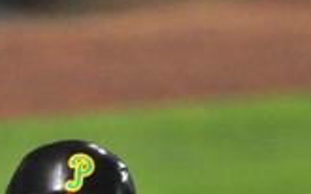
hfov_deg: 1.4
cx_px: 8
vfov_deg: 0.9
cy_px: 368
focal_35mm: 1478
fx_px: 12523
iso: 1600
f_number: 2.8
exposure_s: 1/400
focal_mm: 200
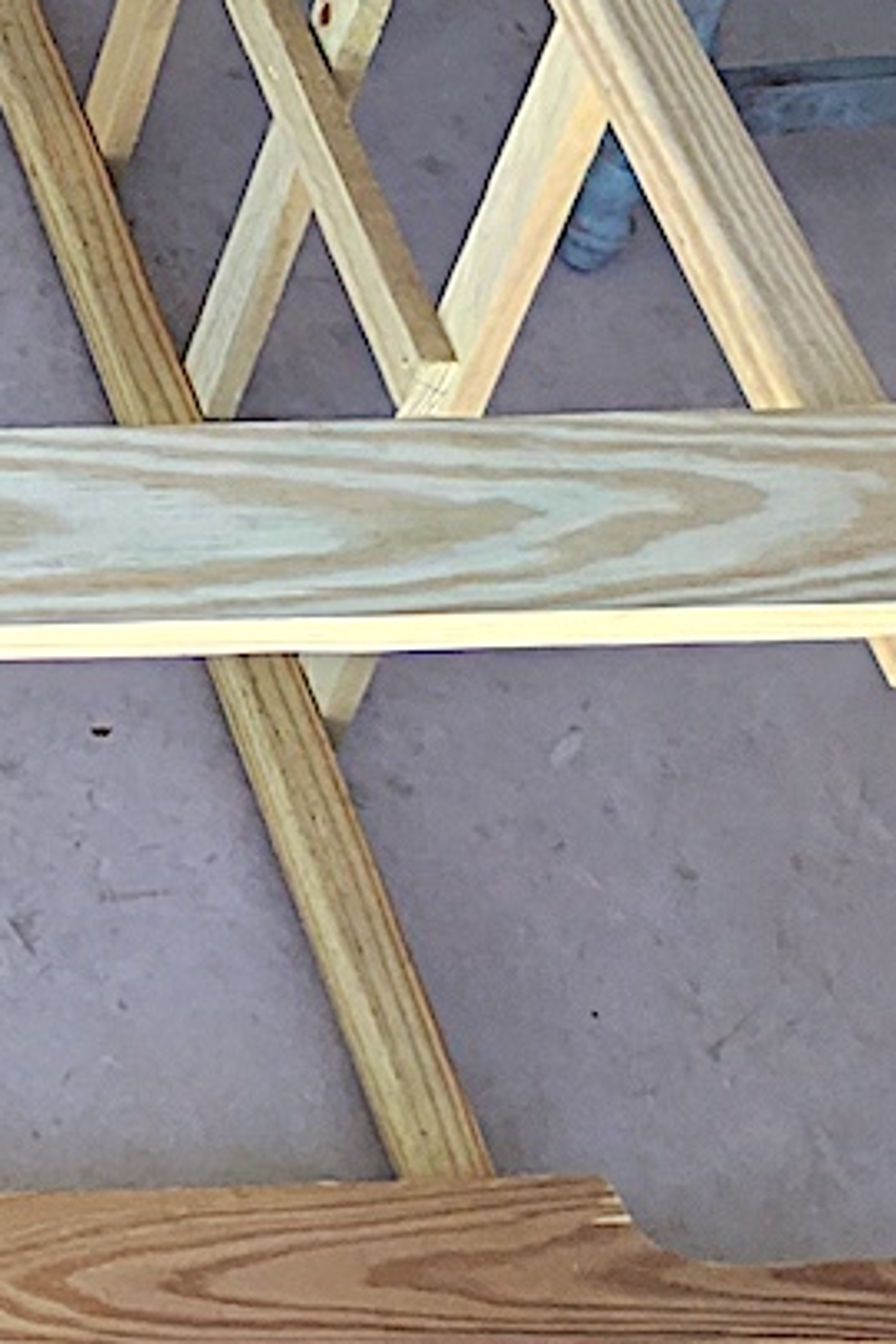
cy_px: -119
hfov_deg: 10.2
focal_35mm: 111
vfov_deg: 17.8
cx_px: -1470
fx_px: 4144
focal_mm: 4.44
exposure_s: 1/1675
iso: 46
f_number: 1.8
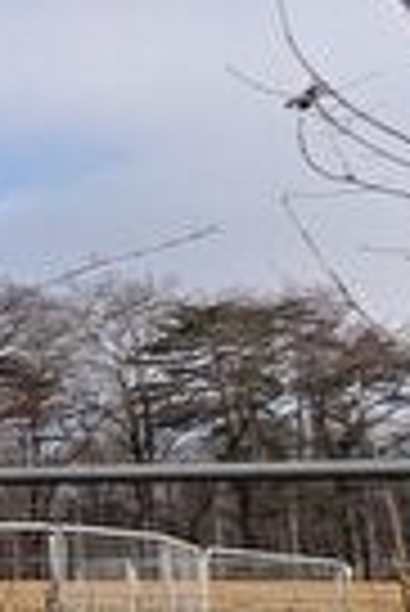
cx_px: -1052
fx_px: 1090
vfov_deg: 31.1
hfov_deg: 9.3
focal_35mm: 64
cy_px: 425
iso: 37
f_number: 1.95
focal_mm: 2.23
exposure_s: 1/1437
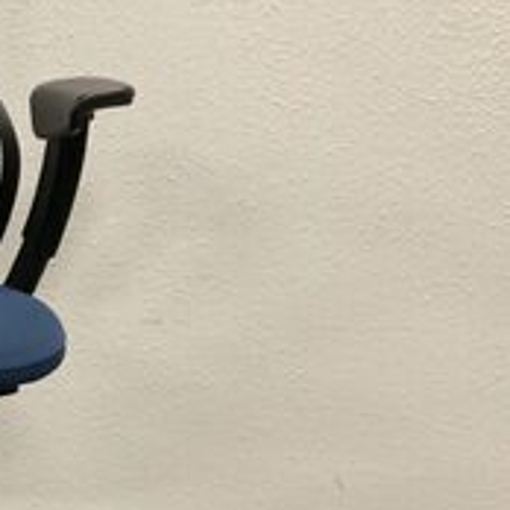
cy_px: 333
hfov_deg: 20.9
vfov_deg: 23.3
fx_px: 1233
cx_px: -179
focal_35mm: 74
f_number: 1.8
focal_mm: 3
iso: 160
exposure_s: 1/60
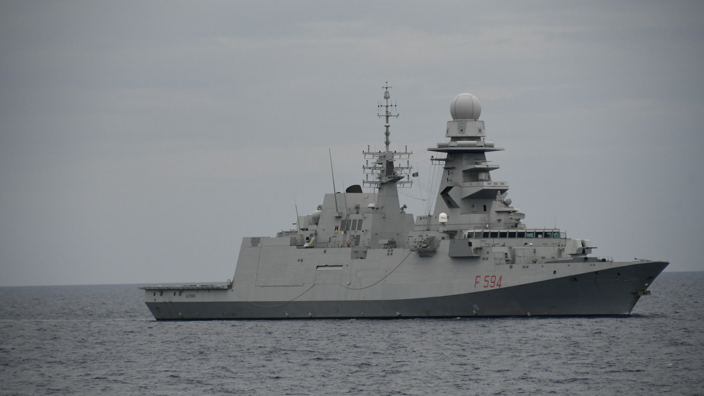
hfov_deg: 8.0
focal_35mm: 268
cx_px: 351
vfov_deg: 4.5
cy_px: 192
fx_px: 5003
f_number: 6
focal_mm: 170
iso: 1600
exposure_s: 1/8000
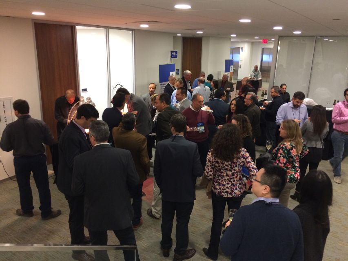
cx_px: 174
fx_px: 292
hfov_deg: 61.7
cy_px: 130
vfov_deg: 48.2
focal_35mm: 29
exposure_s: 1/24
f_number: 2.2
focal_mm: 4.15
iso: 250
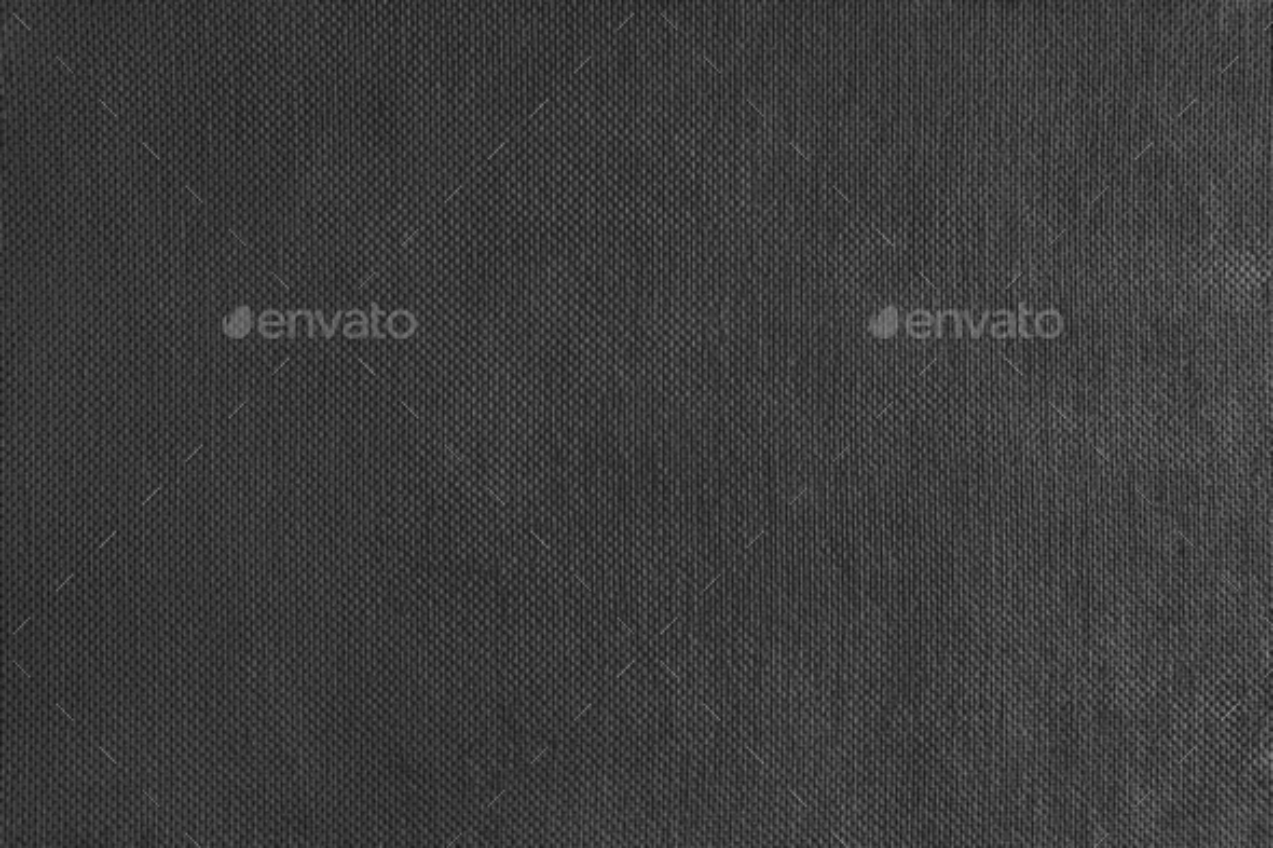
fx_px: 1591
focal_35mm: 45
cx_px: 636
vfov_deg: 29.8
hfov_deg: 43.6
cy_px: 424
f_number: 9
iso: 100
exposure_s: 1/125
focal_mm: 45
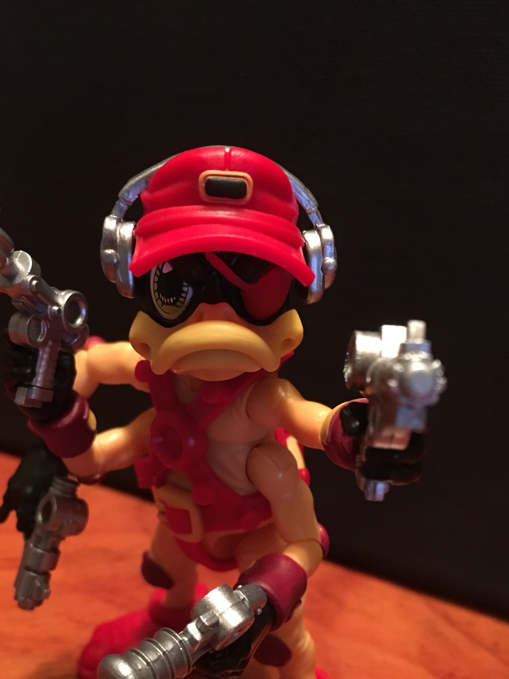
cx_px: 219
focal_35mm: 37
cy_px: 425
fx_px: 725
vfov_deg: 49.6
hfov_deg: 38.6
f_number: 2.2
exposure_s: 1/15
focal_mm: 4.15
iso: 500
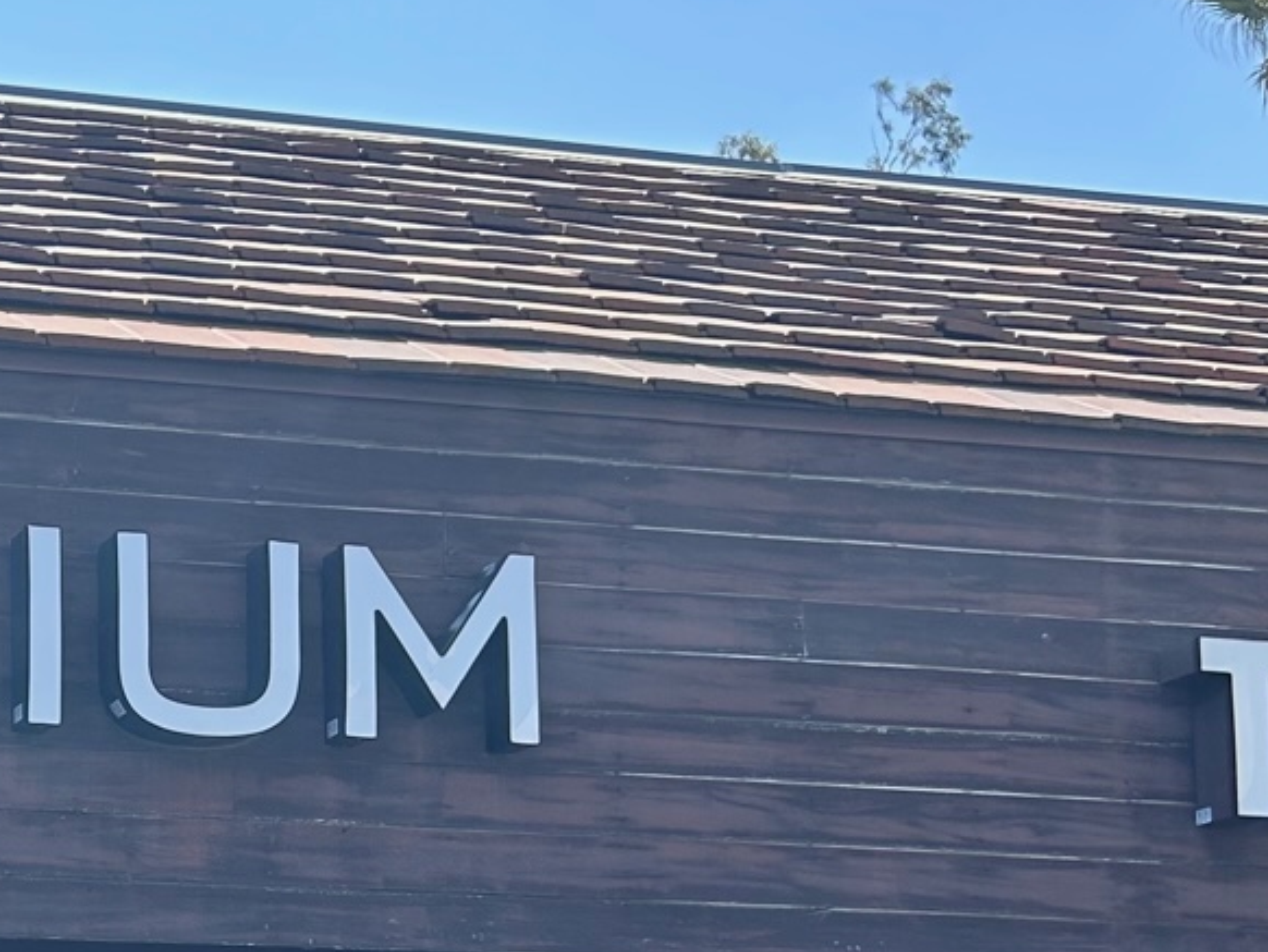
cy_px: 1124
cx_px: -451
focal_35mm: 90
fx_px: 3298
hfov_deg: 19.7
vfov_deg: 15.8
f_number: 1.5
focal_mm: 5.7
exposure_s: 1/1698
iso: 50
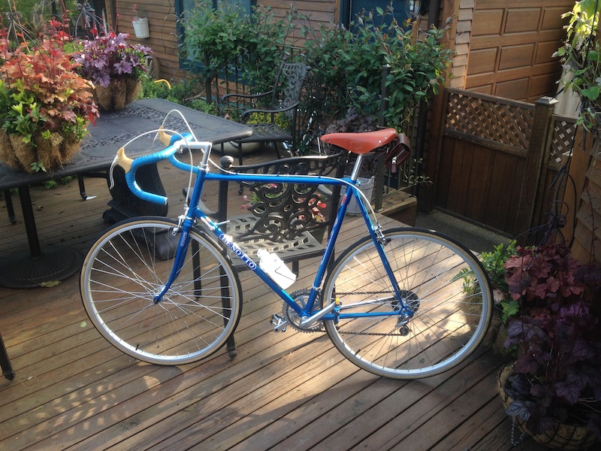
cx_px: 300
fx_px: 608
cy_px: 226
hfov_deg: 52.6
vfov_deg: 40.7
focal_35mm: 35
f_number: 2.4
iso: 50
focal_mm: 4.28
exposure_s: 1/140
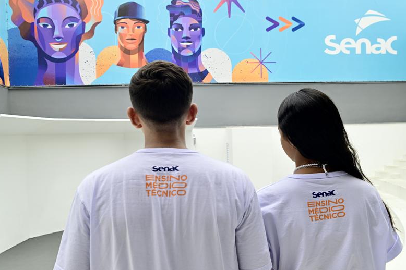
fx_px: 406
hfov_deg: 53.2
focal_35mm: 36
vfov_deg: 36.8
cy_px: 137
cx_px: 204
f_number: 8
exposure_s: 1/250
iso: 400
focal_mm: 35
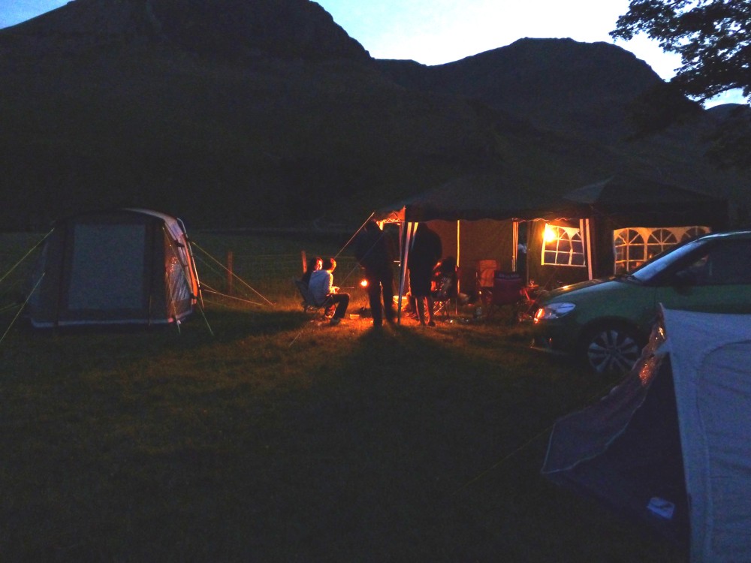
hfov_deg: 69.4
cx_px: 376
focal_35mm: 25
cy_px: 282
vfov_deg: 54.9
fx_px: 542
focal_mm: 4.1
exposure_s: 1/4
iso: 400
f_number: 3.3
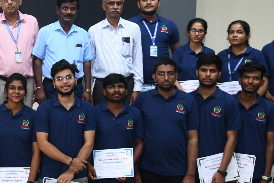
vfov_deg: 19.4
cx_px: -38
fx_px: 533
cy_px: 110
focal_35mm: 70
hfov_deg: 26.3
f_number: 4
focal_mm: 24
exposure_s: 1/125
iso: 1000
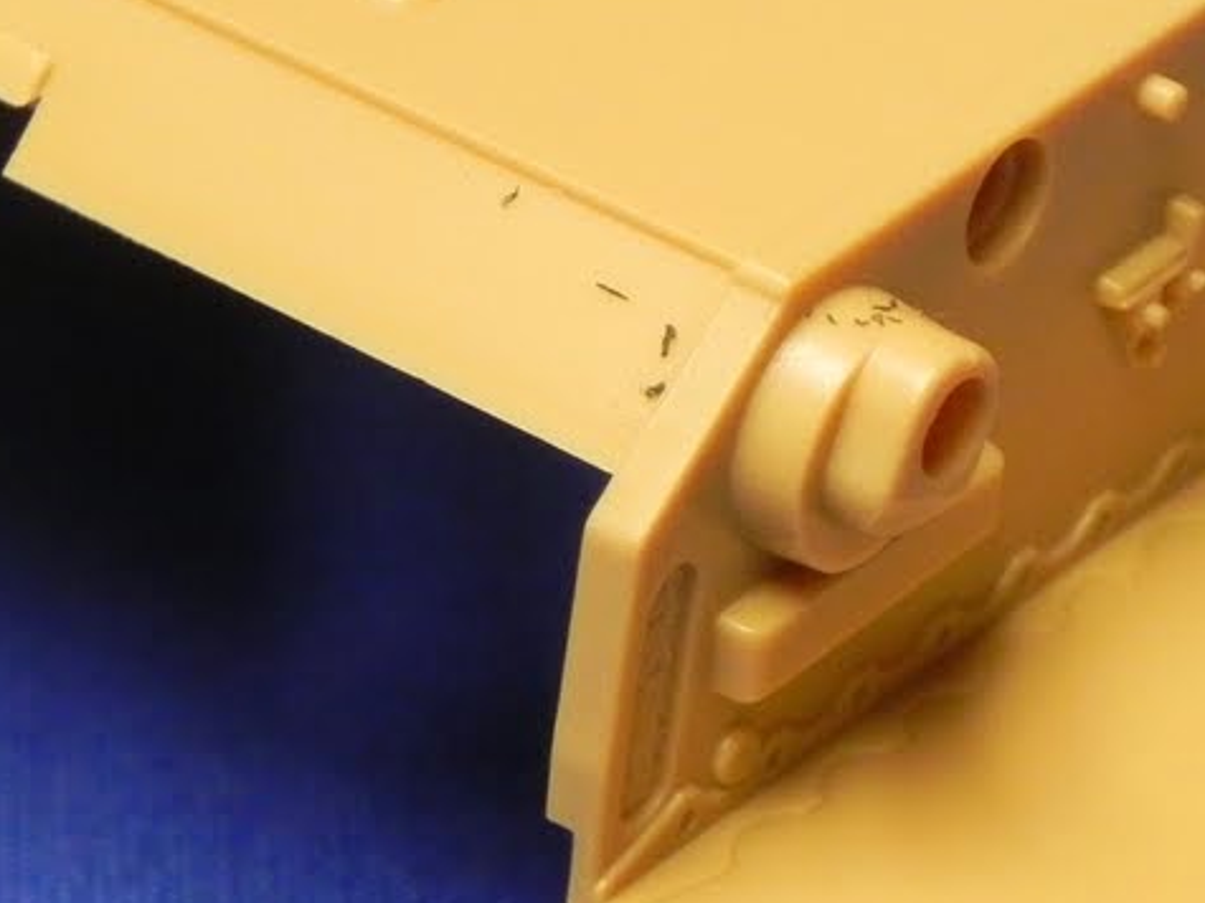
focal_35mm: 205
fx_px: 7134
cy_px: 510
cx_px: 639
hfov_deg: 9.7
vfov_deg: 7.2
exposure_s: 1/25.2
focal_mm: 16.9
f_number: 4
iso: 400
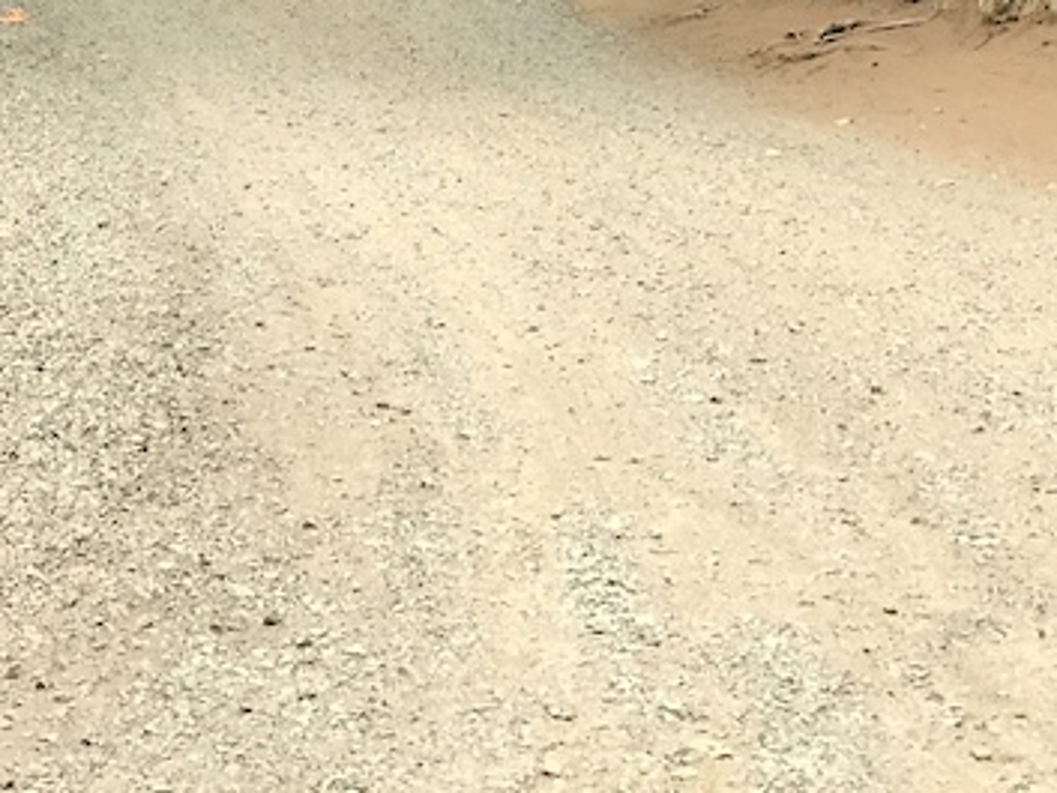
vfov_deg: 11.3
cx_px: 326
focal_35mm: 129
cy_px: -72
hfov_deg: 15.2
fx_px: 3940
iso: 80
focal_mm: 6.6
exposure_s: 1/60
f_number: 2.8
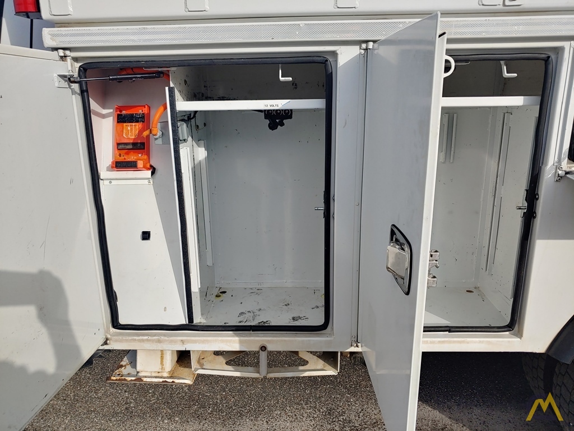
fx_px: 415
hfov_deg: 69.4
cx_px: 287
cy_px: 216
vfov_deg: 54.9
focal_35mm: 25
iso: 50
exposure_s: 1/4000
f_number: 1.5
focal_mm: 4.23
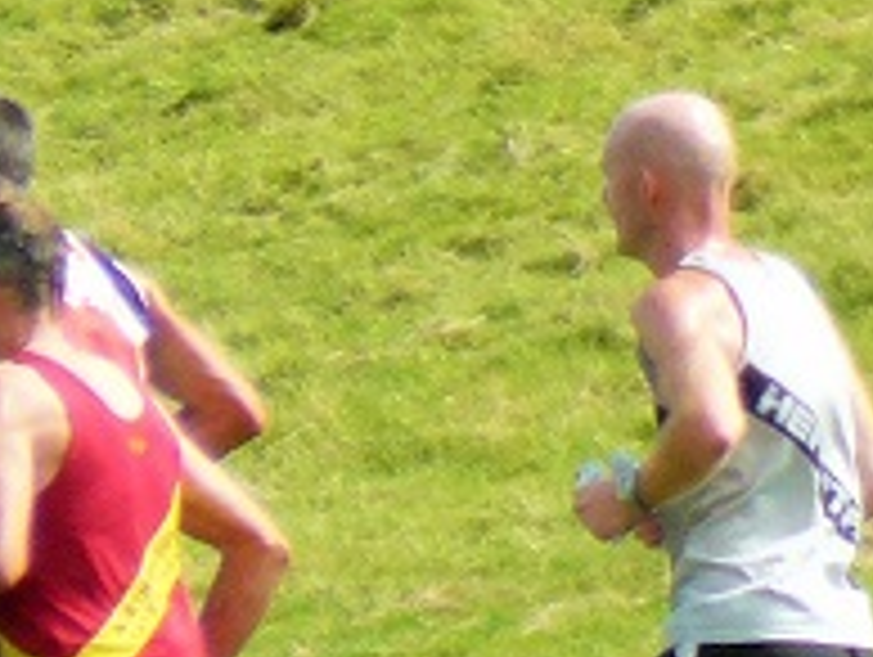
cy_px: -162
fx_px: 45578
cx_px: 2056
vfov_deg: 0.8
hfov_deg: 1.1
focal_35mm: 1805
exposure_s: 1/320
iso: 100
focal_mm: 63.3
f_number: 5.6
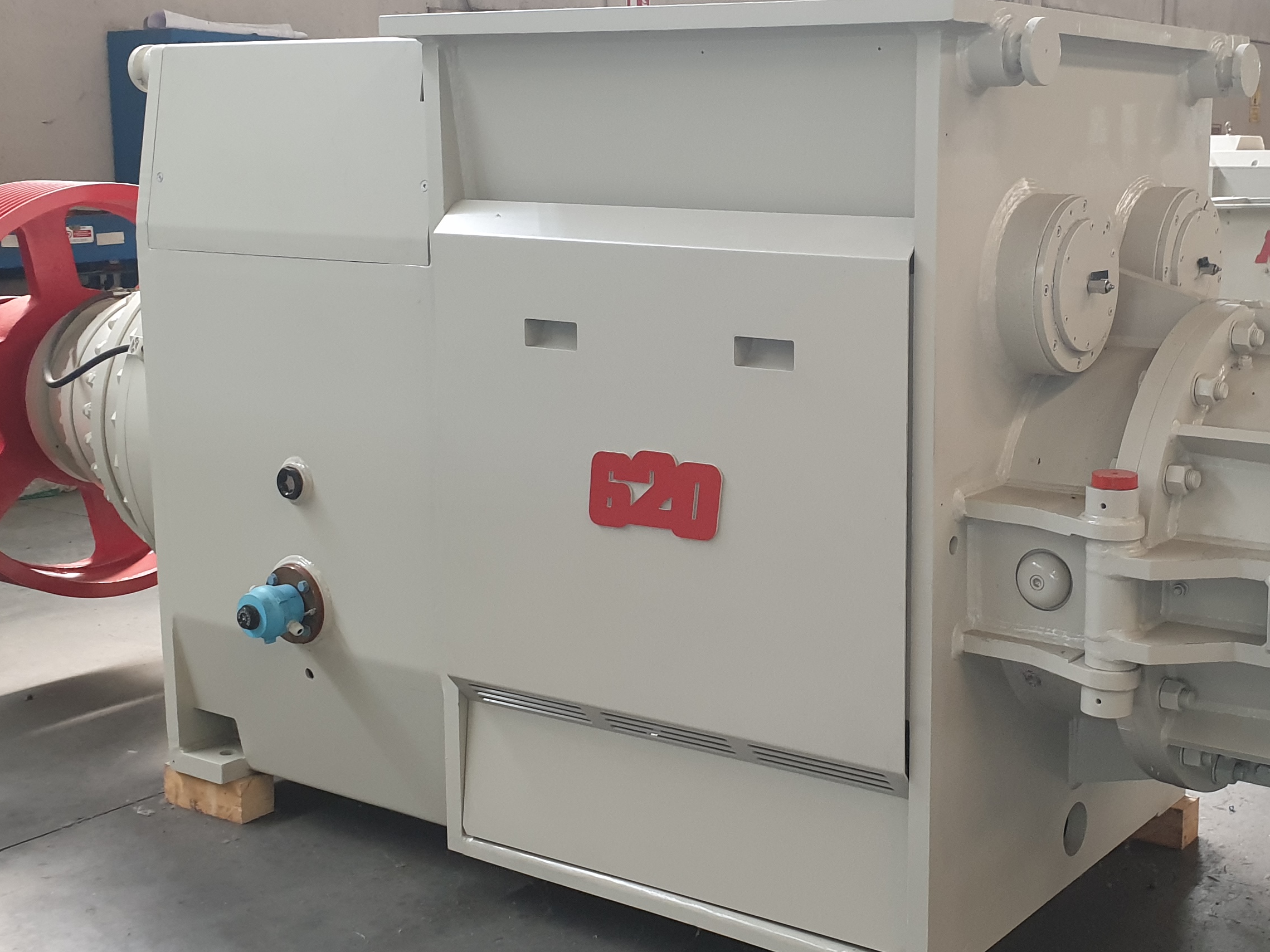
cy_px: 459
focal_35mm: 46
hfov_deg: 40.6
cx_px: 879
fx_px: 1688
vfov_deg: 31.5
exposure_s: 1/50
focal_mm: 4.3
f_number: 2.4
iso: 200
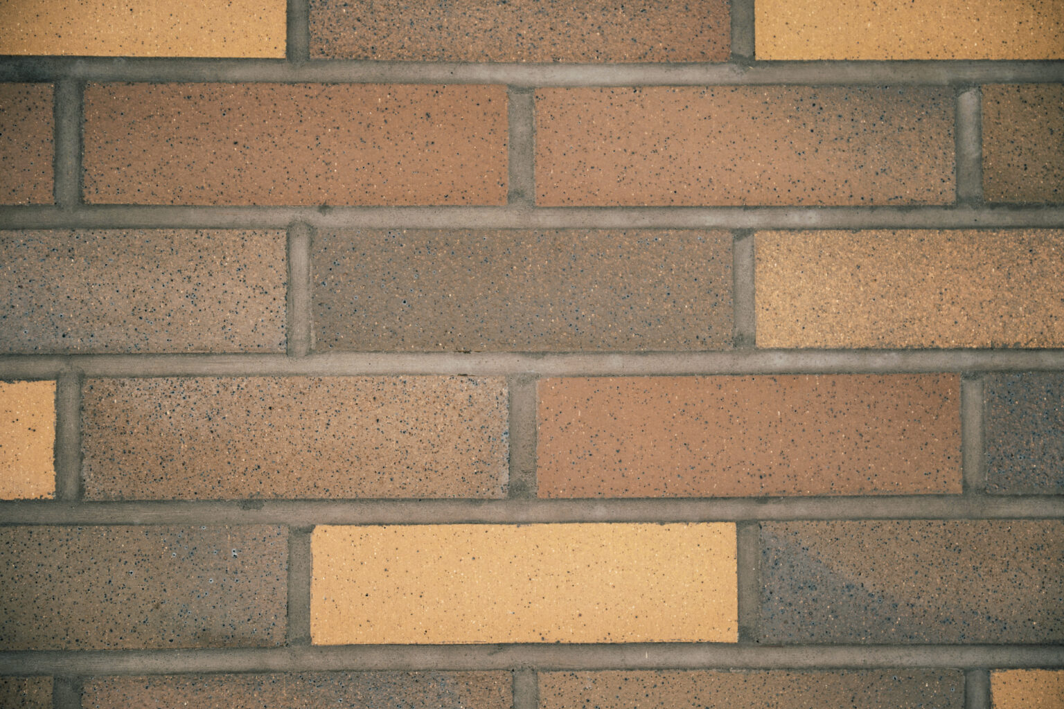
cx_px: 532
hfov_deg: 23.9
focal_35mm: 85
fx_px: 2512
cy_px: 354
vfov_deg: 16.1
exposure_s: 1/125
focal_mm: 85
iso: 40
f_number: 4.5
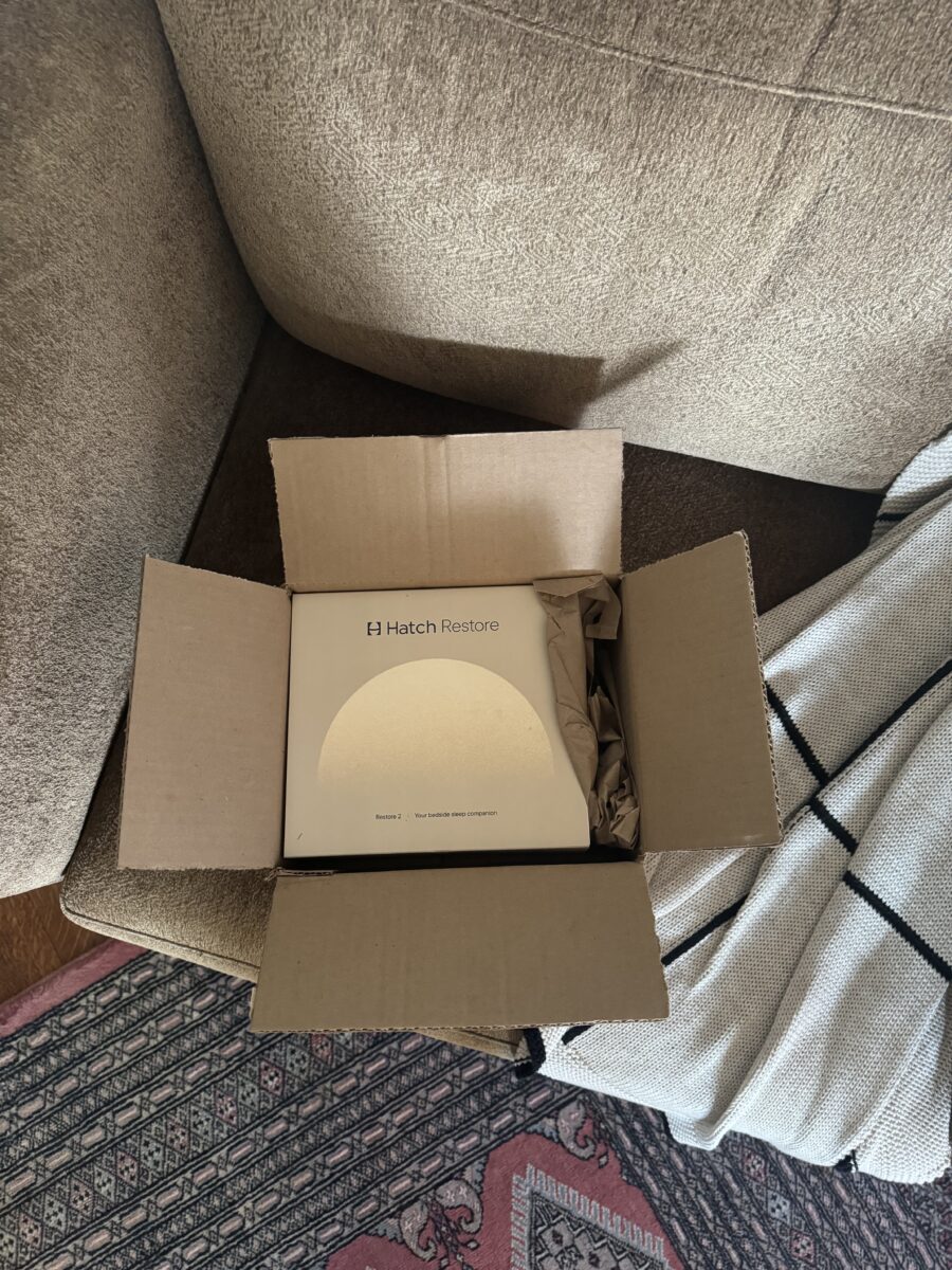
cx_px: 476
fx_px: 880
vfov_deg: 71.6
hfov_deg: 56.8
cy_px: 635
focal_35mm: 24
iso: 800
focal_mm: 6.76
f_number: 1.78
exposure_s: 1/40
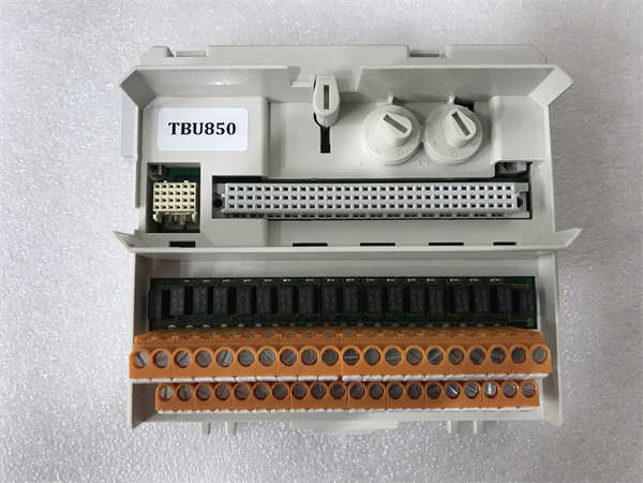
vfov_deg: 49.7
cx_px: 322
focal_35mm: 28
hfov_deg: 63.4
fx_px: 520
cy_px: 242
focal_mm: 3.99
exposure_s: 1/17
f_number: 1.8
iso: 40
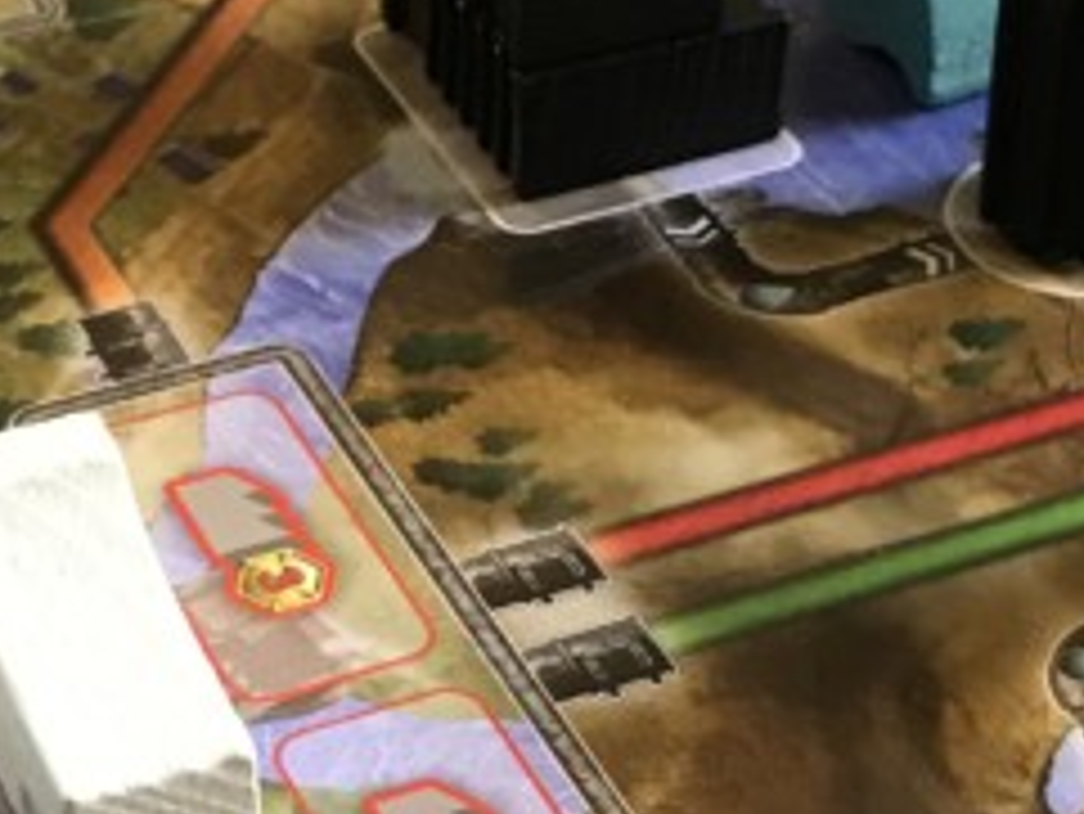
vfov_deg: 12.4
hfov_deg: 16.5
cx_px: 558
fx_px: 3728
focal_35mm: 119
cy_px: 540
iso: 64
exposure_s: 1/17
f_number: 1.8
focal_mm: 3.99
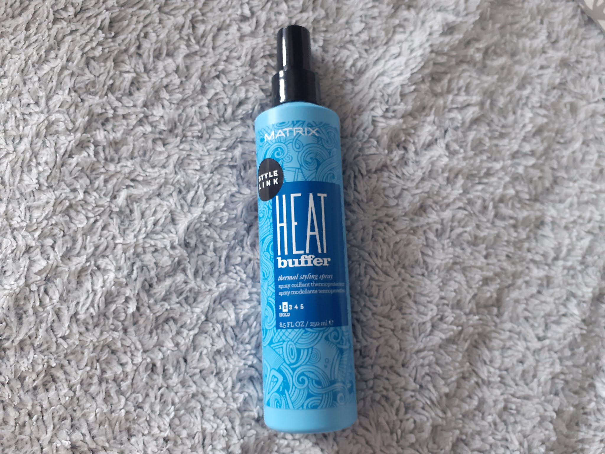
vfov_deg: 51.4
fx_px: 472
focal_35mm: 27
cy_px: 227
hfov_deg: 65.3
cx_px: 302
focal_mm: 3.6
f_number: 1.9
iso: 200
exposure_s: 1/50
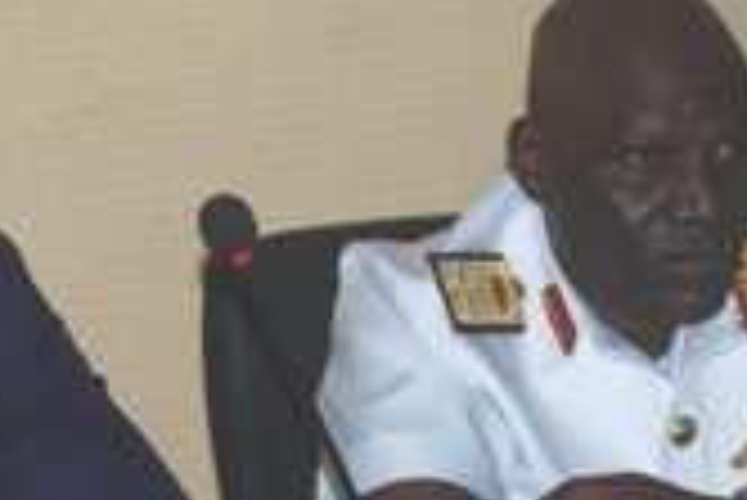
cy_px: 318
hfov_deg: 10.1
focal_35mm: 204
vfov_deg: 6.8
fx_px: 4226
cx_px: 297
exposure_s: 1/60
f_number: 5.3
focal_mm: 45
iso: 200
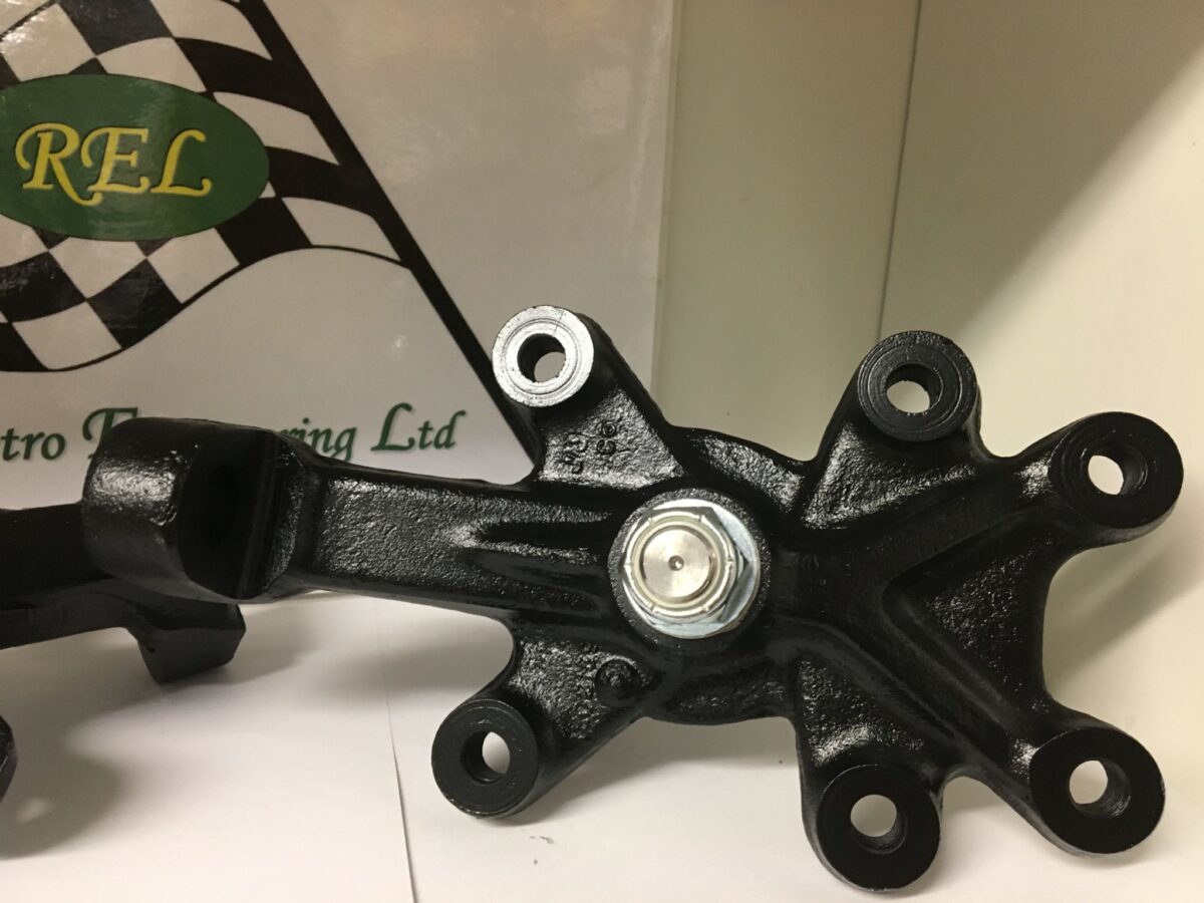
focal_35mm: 29
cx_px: 602
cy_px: 452
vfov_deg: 48.2
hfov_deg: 61.7
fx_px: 1009
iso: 160
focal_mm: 4.15
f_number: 2.2
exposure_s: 1/33
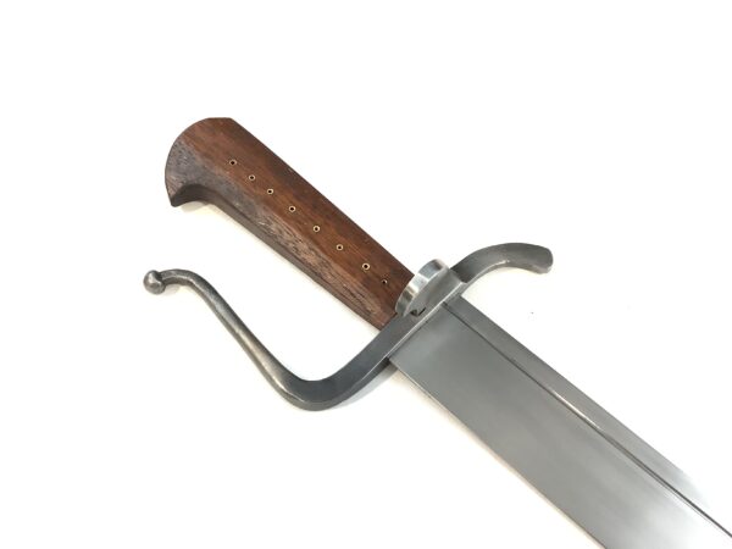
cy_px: 274
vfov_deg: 45.4
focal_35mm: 31
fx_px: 656
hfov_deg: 58.4
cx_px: 366
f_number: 2.4
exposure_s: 1/60
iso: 320
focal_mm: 3.3
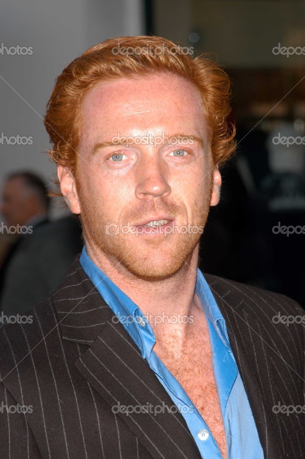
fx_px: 2292
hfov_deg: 7.6
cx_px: 152
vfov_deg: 11.4
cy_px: 230
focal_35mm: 180
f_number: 7.1
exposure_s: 1/180
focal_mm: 120
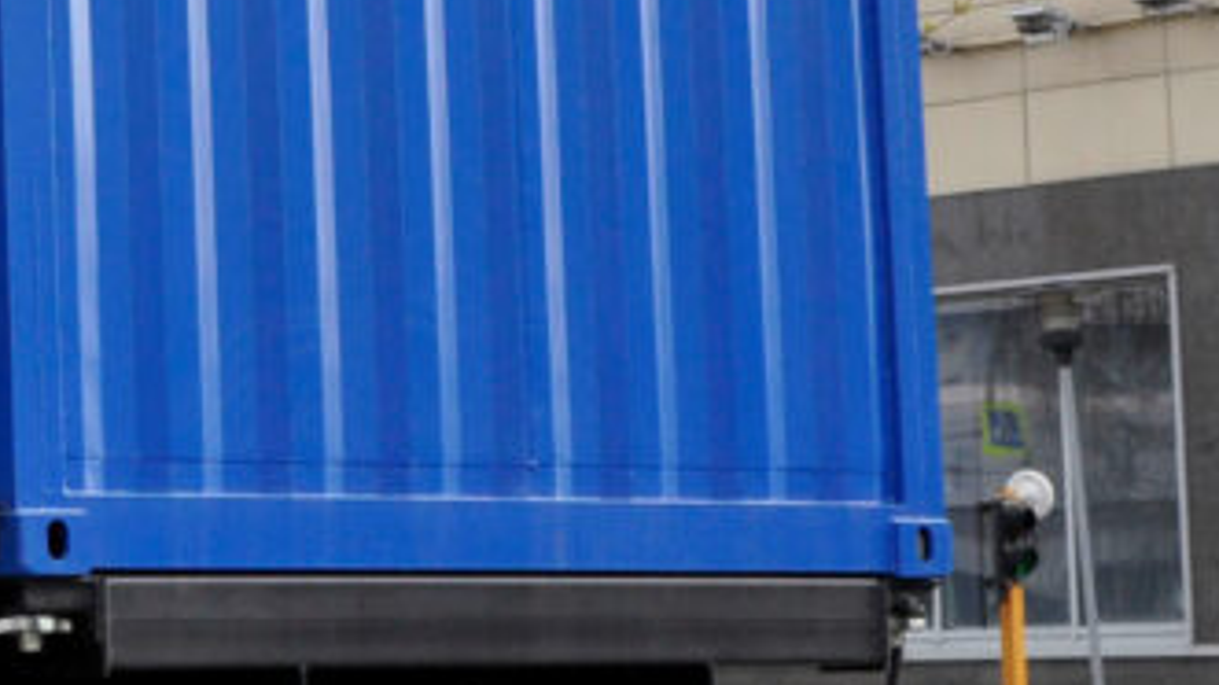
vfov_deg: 6.9
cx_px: -519
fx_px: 5655
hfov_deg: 11.8
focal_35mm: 175
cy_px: -96
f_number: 8
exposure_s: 1/250
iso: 320
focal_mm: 24
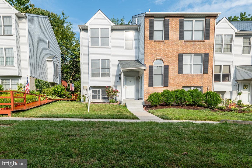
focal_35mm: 20
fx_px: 140
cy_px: 84
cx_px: 126
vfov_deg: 61.9
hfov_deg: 84.0
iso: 250
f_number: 9
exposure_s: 1/320
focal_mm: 20
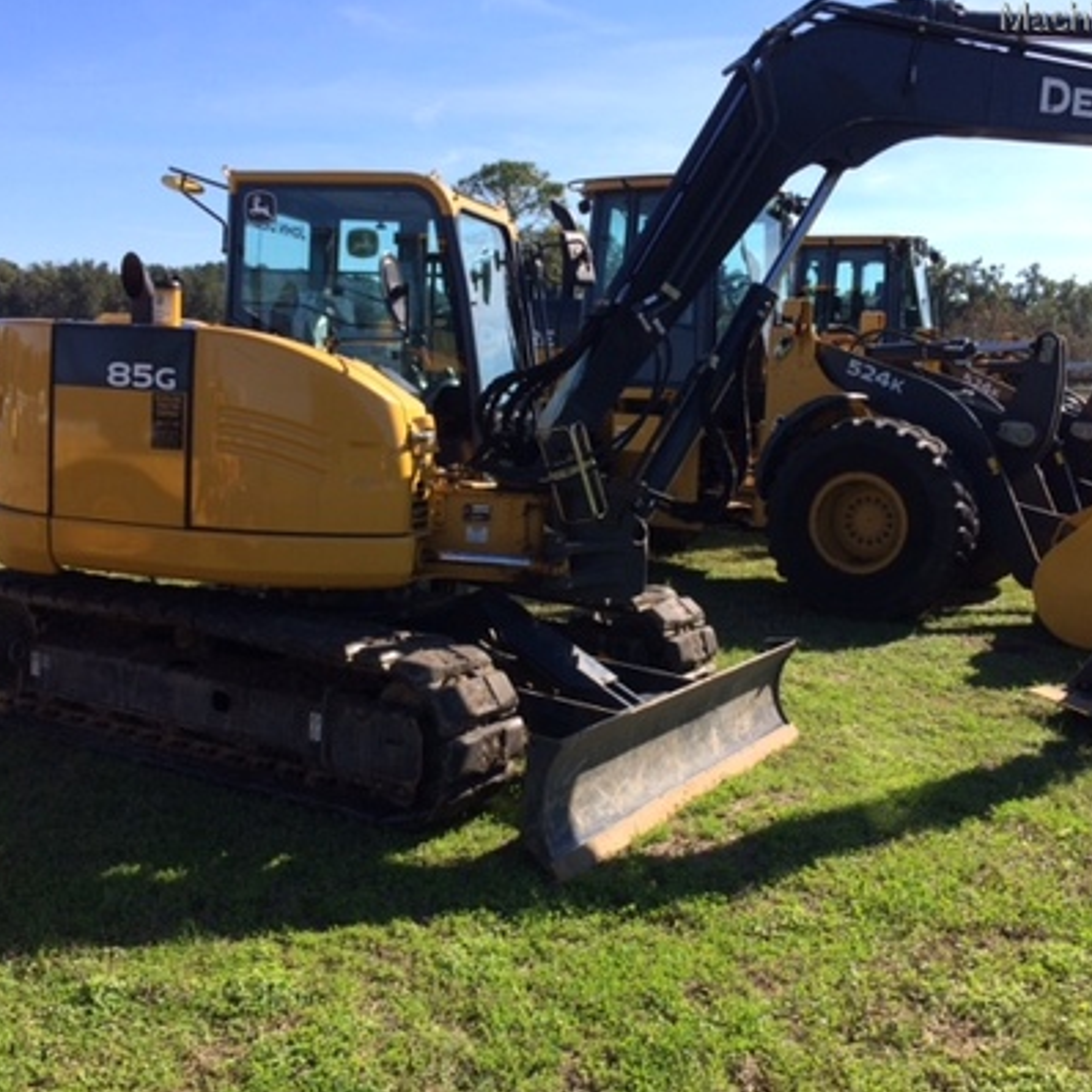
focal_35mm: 35
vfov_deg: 47.2
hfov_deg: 47.2
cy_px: 538
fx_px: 1249
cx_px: 579
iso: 32
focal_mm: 4.15
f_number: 2.2
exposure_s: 1/1368
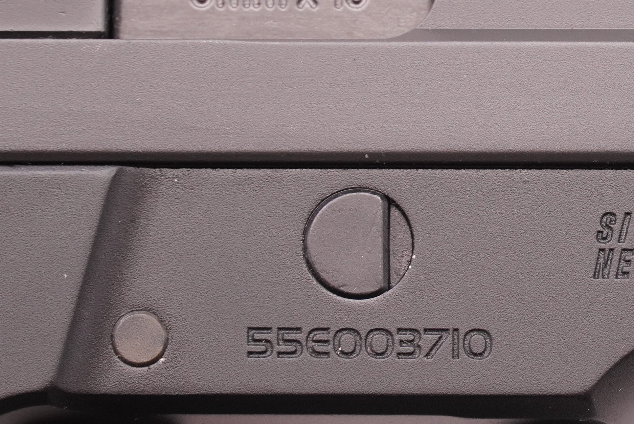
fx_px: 6220
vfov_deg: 3.9
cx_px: 618
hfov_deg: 5.8
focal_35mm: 353
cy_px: 127
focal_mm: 104
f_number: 5.6
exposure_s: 1/125
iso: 1000
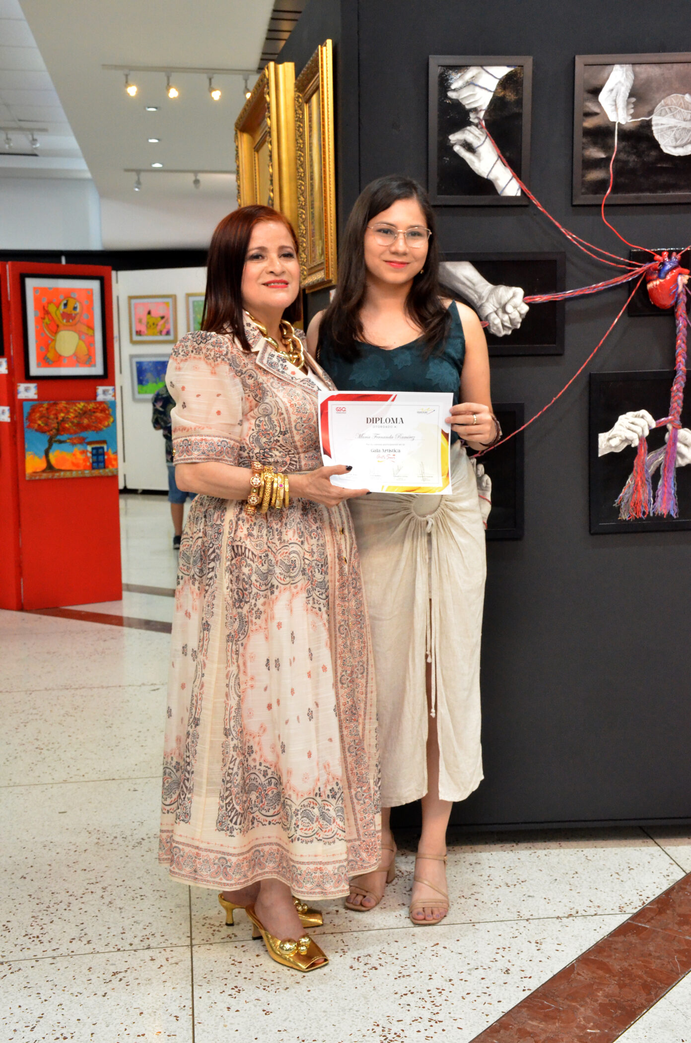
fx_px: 1388
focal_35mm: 48
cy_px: 522
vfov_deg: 41.2
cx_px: 346
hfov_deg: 27.9
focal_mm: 32
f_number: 10
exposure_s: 1/80
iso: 3200
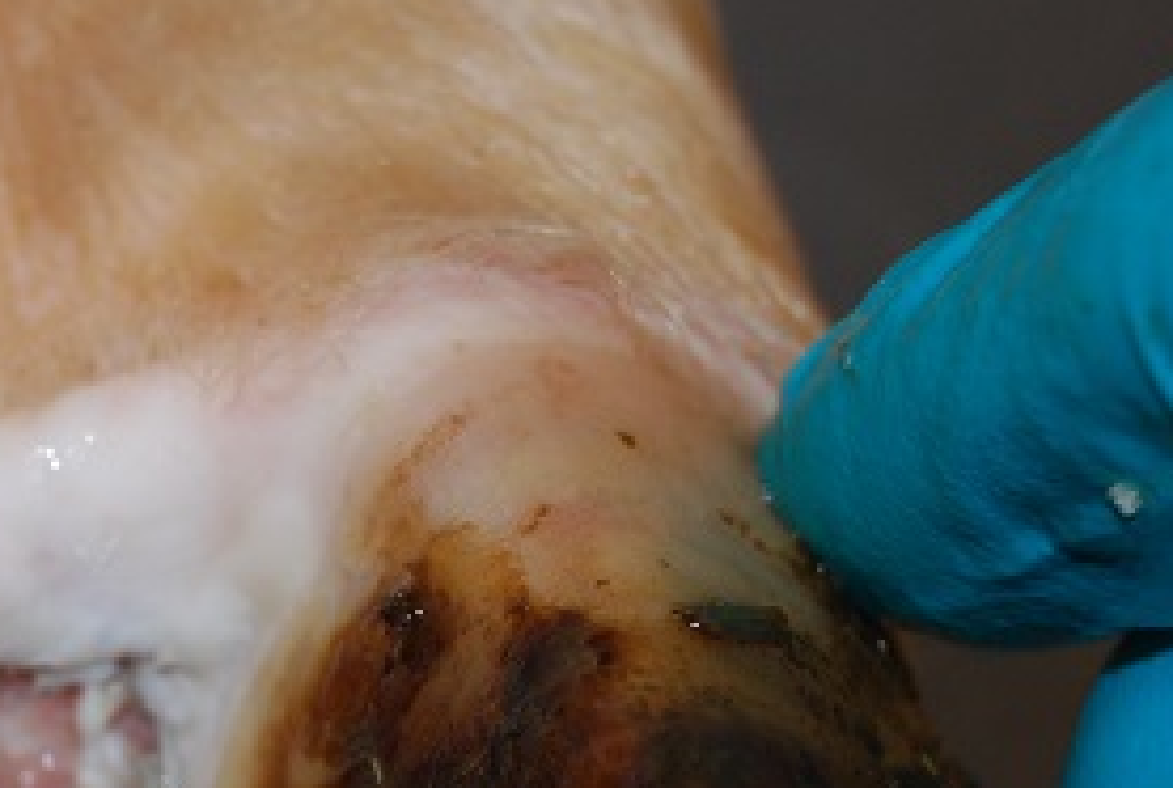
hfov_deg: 7.7
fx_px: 8739
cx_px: 131
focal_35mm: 268
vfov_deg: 5.1
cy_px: 830
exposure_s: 1/60
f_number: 5.6
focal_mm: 55
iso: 200
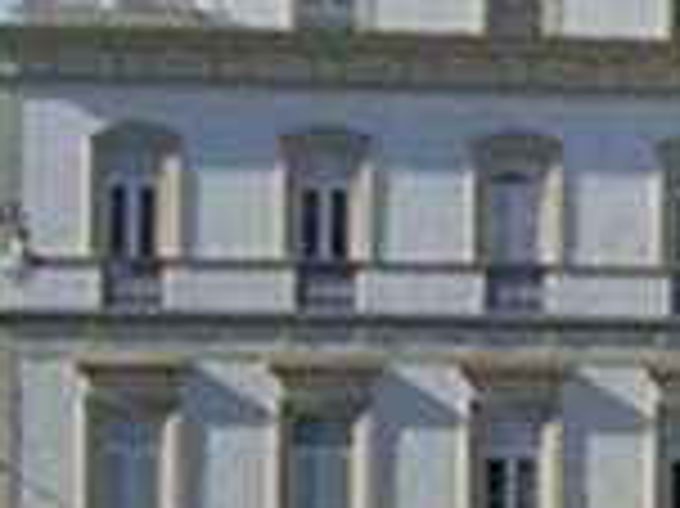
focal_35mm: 257
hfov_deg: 7.5
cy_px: 641
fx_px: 5045
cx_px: 1261
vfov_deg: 5.7
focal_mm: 5.7
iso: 50
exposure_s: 1/247
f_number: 5.7
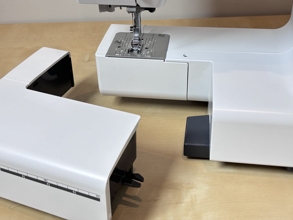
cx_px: 146
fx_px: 440
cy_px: 110
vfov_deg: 28.0
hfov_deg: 36.8
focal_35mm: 52
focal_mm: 5.96
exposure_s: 1/60
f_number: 1.6
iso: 40
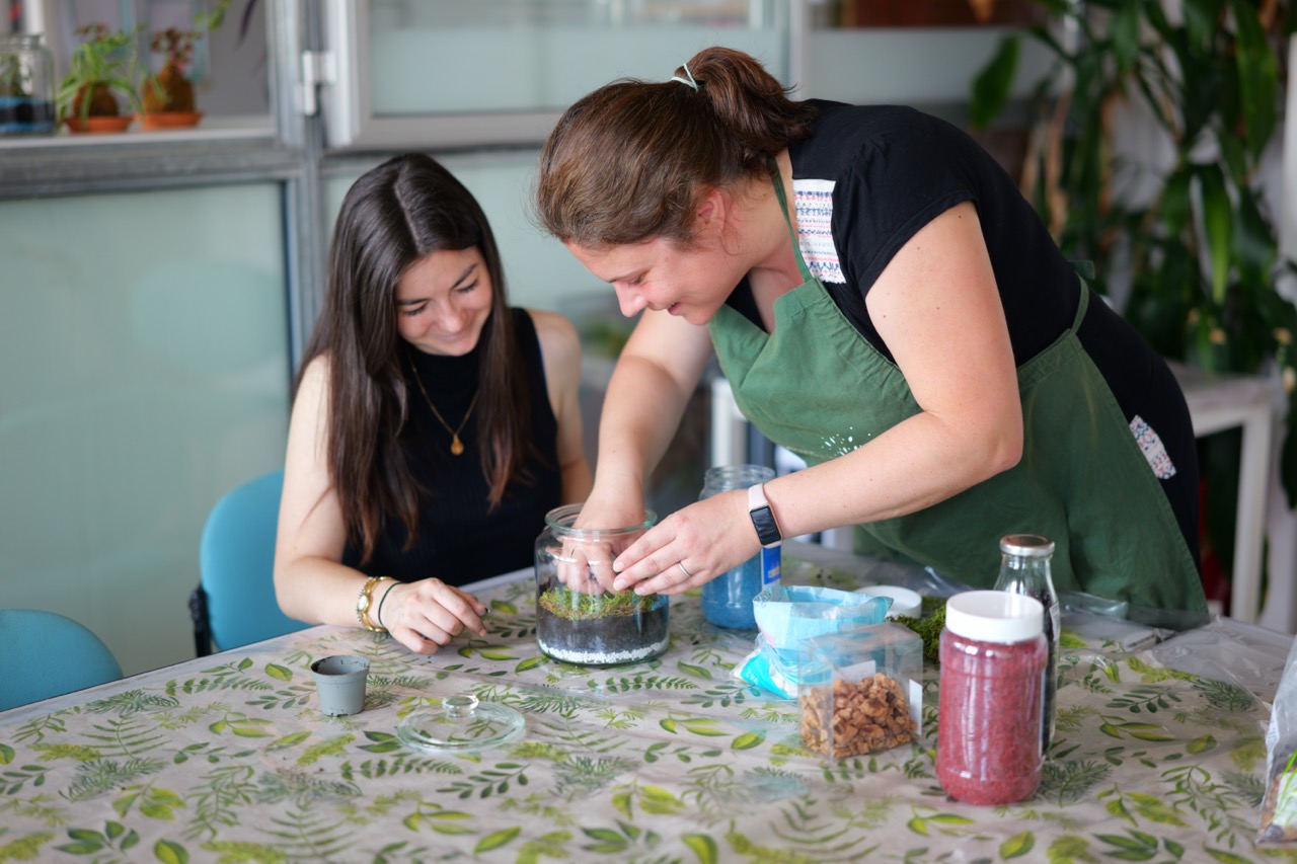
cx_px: 648
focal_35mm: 50
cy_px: 432
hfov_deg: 39.6
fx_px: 1801
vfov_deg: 27.0
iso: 250
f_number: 1.6
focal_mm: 50
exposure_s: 1/160
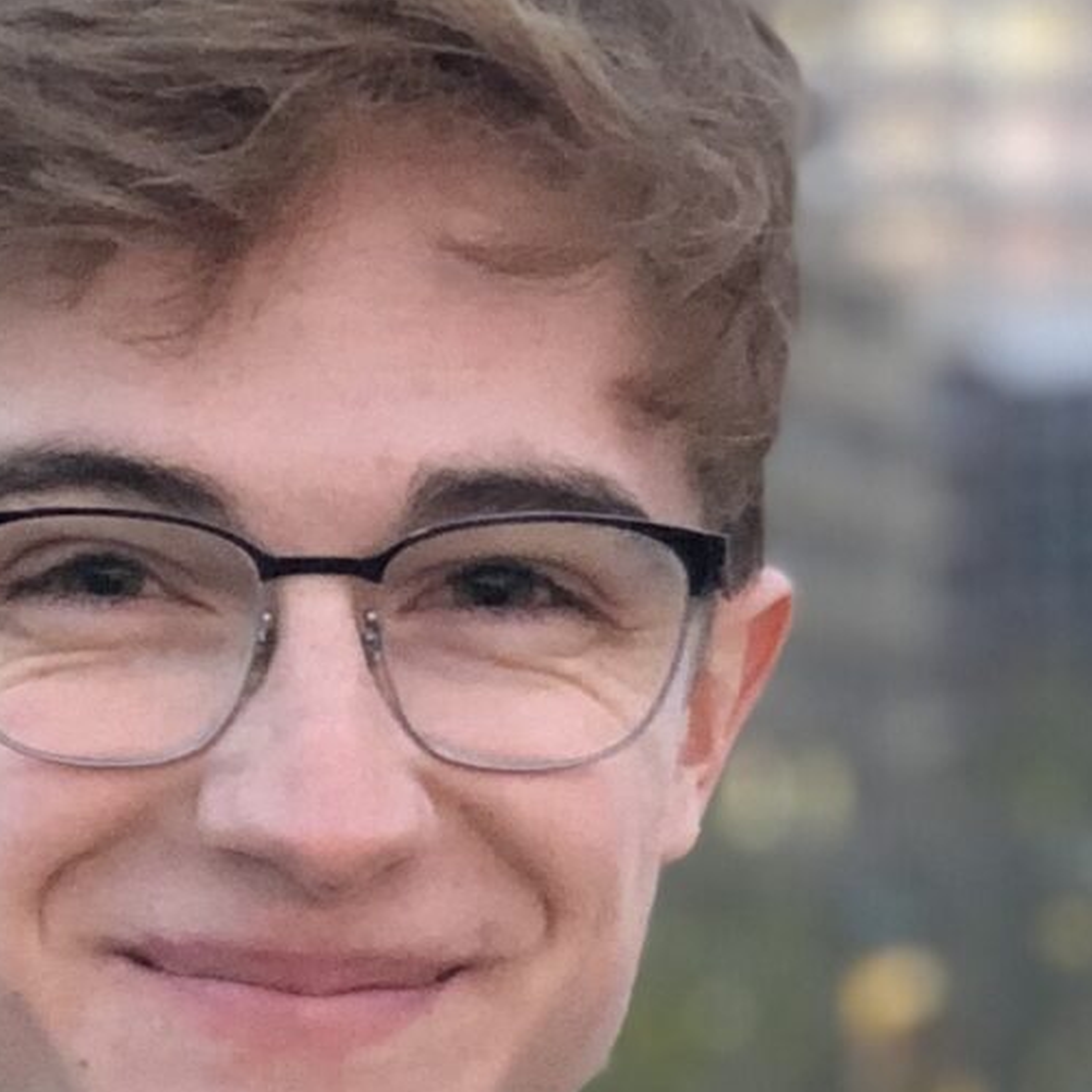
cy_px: 1726
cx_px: 338
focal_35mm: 235
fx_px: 8387
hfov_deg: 7.4
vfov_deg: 7.3
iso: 160
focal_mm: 6
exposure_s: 1/8
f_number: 2.4
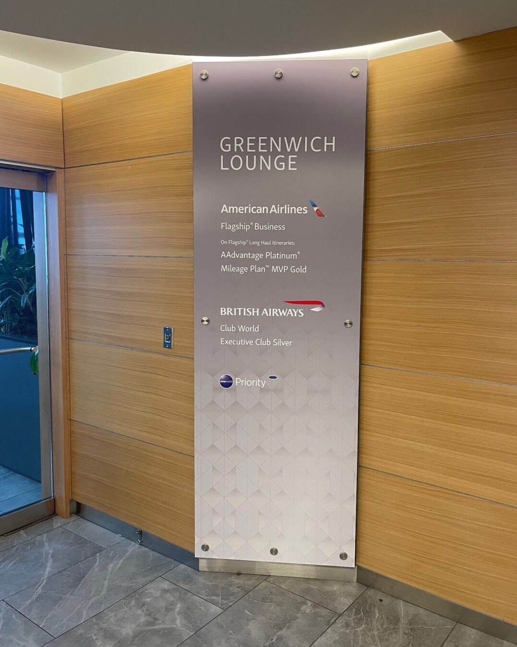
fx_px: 555
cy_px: 306
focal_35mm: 29
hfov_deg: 50.0
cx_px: 269
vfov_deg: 60.4
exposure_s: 1/60
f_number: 1.6
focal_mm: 5.1
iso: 160
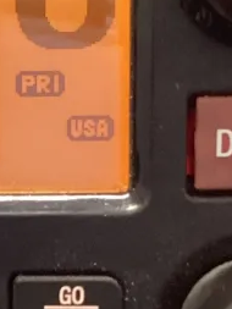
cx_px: -130
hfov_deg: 9.8
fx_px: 1313
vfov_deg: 13.4
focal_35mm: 147
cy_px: 159
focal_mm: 3.3
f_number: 2.4
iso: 320
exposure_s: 1/60
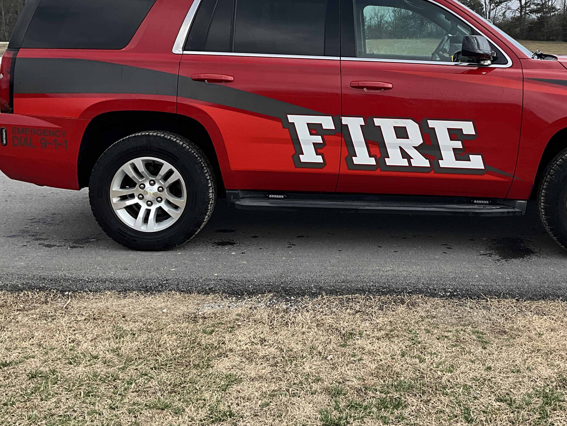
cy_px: 131
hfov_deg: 41.6
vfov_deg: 31.8
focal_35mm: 45
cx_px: 375
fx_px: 737
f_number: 1.8
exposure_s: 1/1451
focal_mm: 3
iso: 25
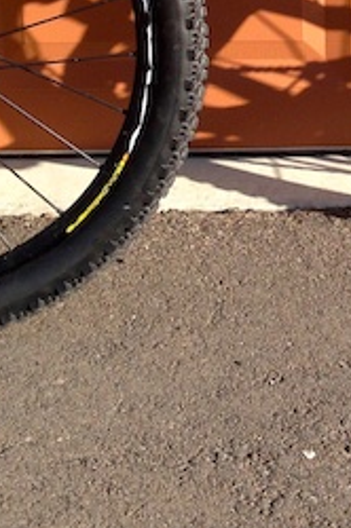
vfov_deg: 17.8
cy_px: -91
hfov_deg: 12.2
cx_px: 378
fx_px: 1613
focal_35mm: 110
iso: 50
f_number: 2.4
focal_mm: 4.12
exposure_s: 1/686
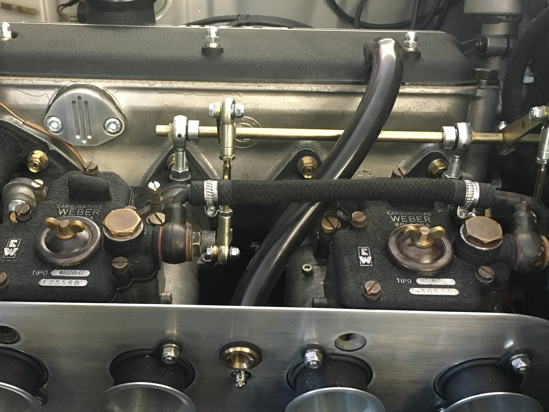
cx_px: 231
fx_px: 619
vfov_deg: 36.7
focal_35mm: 39
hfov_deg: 47.7
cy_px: 243
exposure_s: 1/25
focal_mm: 4.15
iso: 200
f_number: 2.2
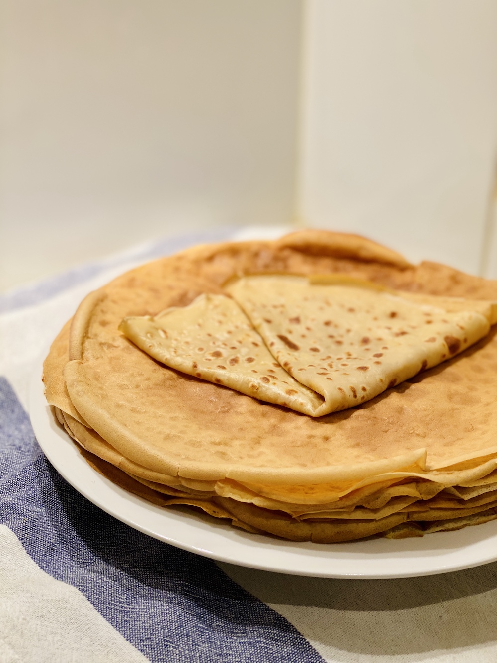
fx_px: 995
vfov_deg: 36.8
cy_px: 332
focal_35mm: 52
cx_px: 248
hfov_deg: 28.0
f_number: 2
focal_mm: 6
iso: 64
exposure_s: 1/100
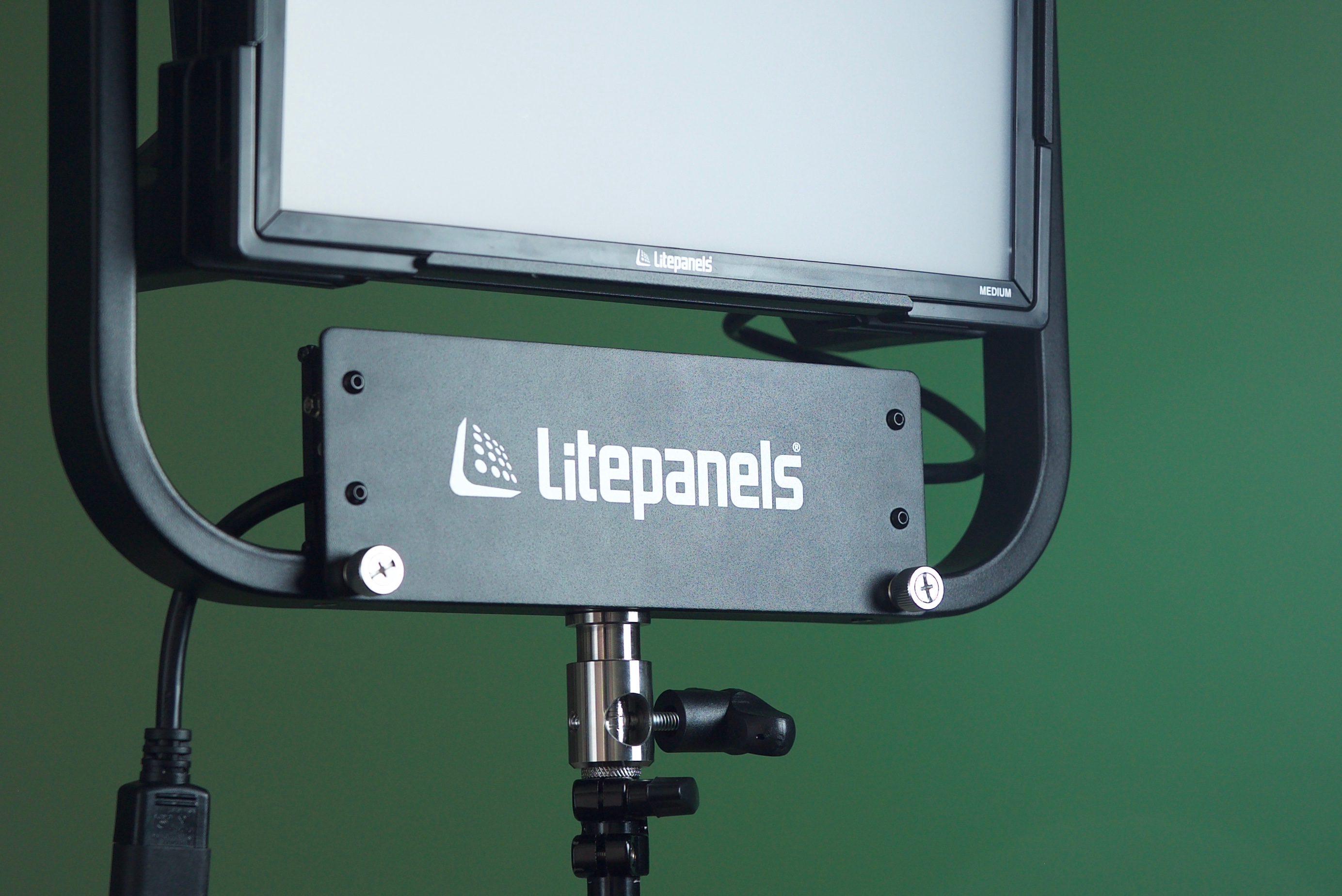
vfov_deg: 13.1
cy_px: 448
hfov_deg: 19.4
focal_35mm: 105
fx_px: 3916
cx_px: 671
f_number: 4.5
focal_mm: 70
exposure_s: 1/160
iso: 640
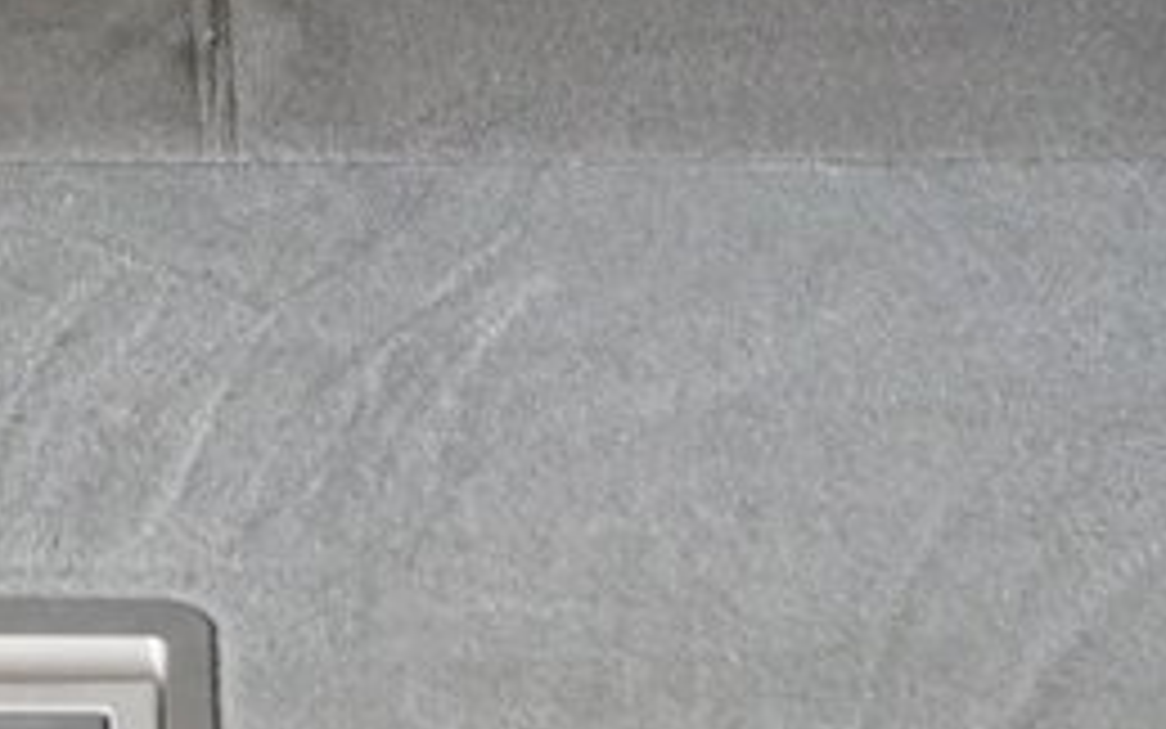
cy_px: -634
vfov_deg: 11.1
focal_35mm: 109
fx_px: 3464
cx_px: 27
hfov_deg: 18.6
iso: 3200
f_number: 3.5
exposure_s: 1/25
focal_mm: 13
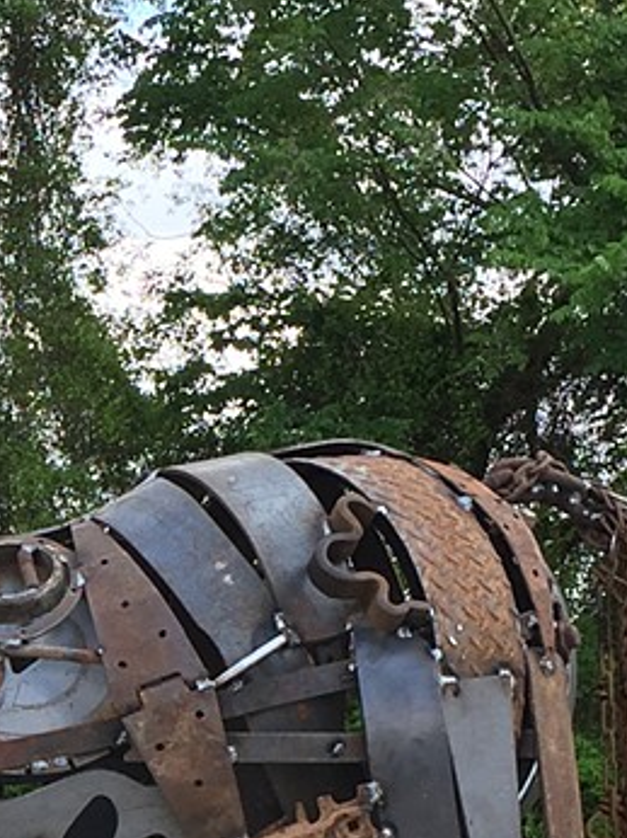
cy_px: 877
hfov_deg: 13.0
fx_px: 2660
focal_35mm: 110
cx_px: -177
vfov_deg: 17.4
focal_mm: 4.2
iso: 32
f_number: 2.2
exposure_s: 1/557
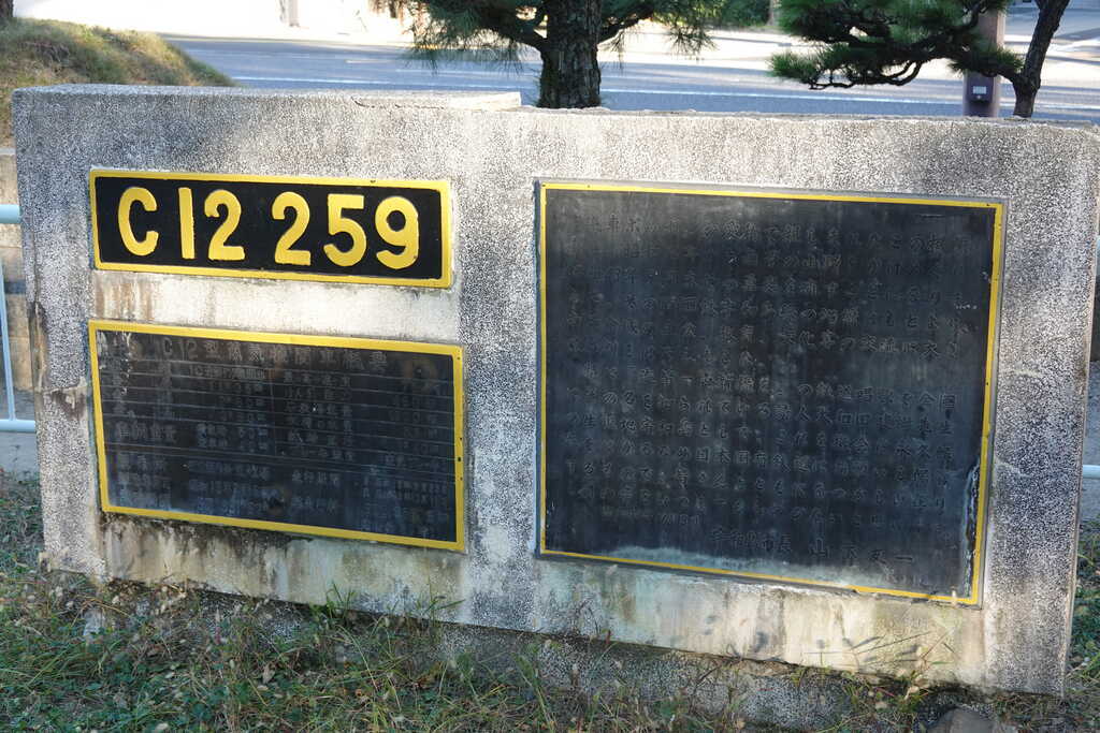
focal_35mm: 55
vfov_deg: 24.6
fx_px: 1681
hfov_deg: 36.2
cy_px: 366
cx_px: 550
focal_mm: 20.26
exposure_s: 1/60
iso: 160
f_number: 4
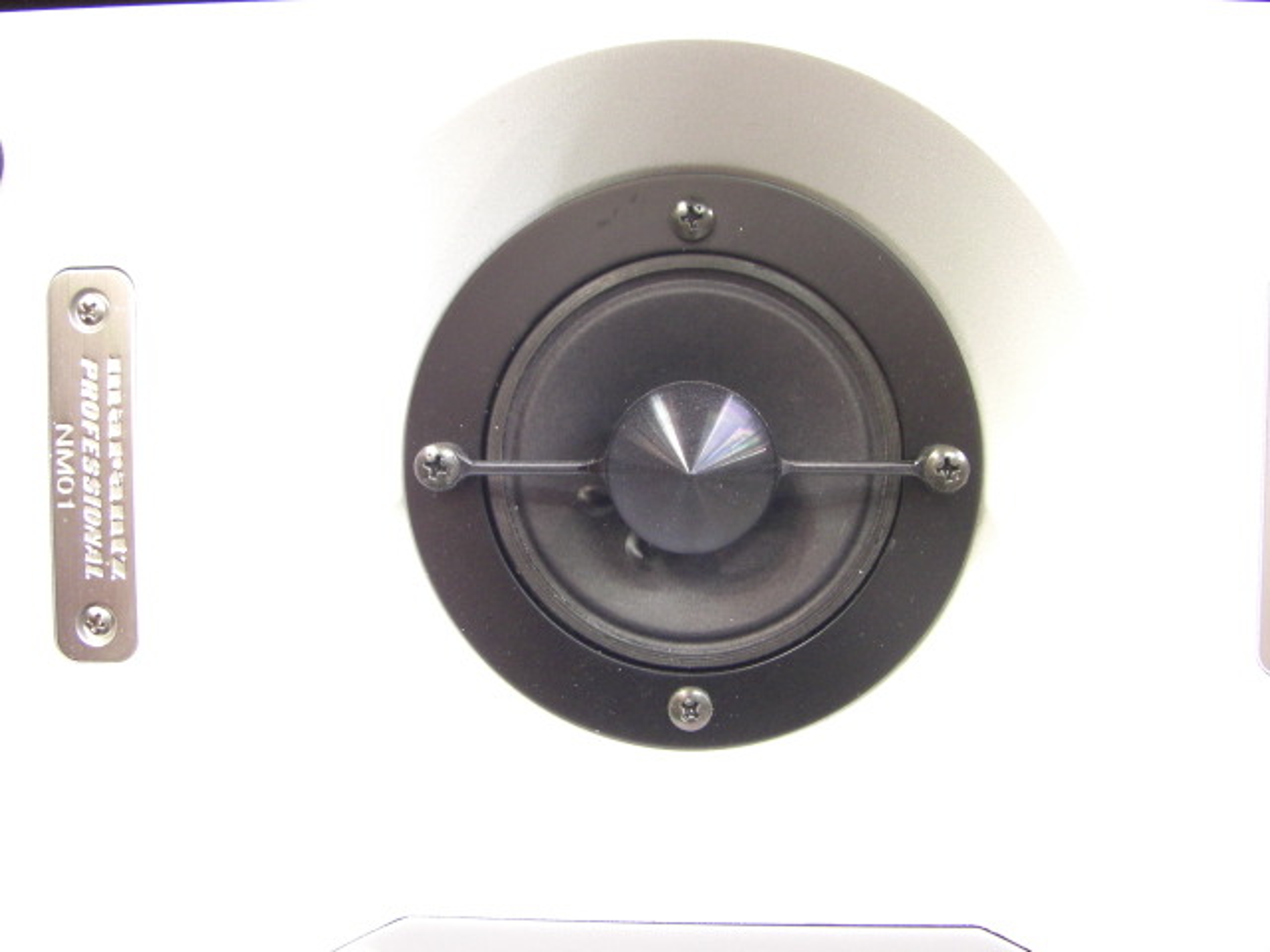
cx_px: 635
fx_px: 1394
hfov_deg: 49.0
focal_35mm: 38
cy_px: 476
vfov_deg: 37.7
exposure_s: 1/5
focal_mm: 6.3
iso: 200
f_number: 3.4
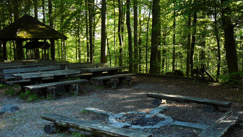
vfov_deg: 30.4
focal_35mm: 39
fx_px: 251
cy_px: 72
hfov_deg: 51.6
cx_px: 120
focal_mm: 5.2
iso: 80
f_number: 2.8
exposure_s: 1/40
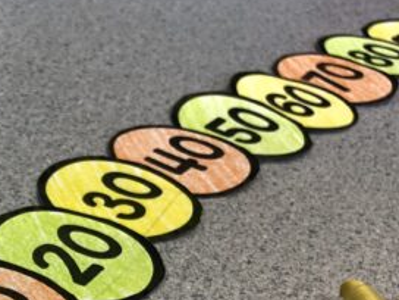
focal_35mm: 79
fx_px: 911
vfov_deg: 17.6
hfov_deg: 23.2
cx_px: -45
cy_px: 379
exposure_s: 1/30
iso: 40
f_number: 1.8
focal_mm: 4
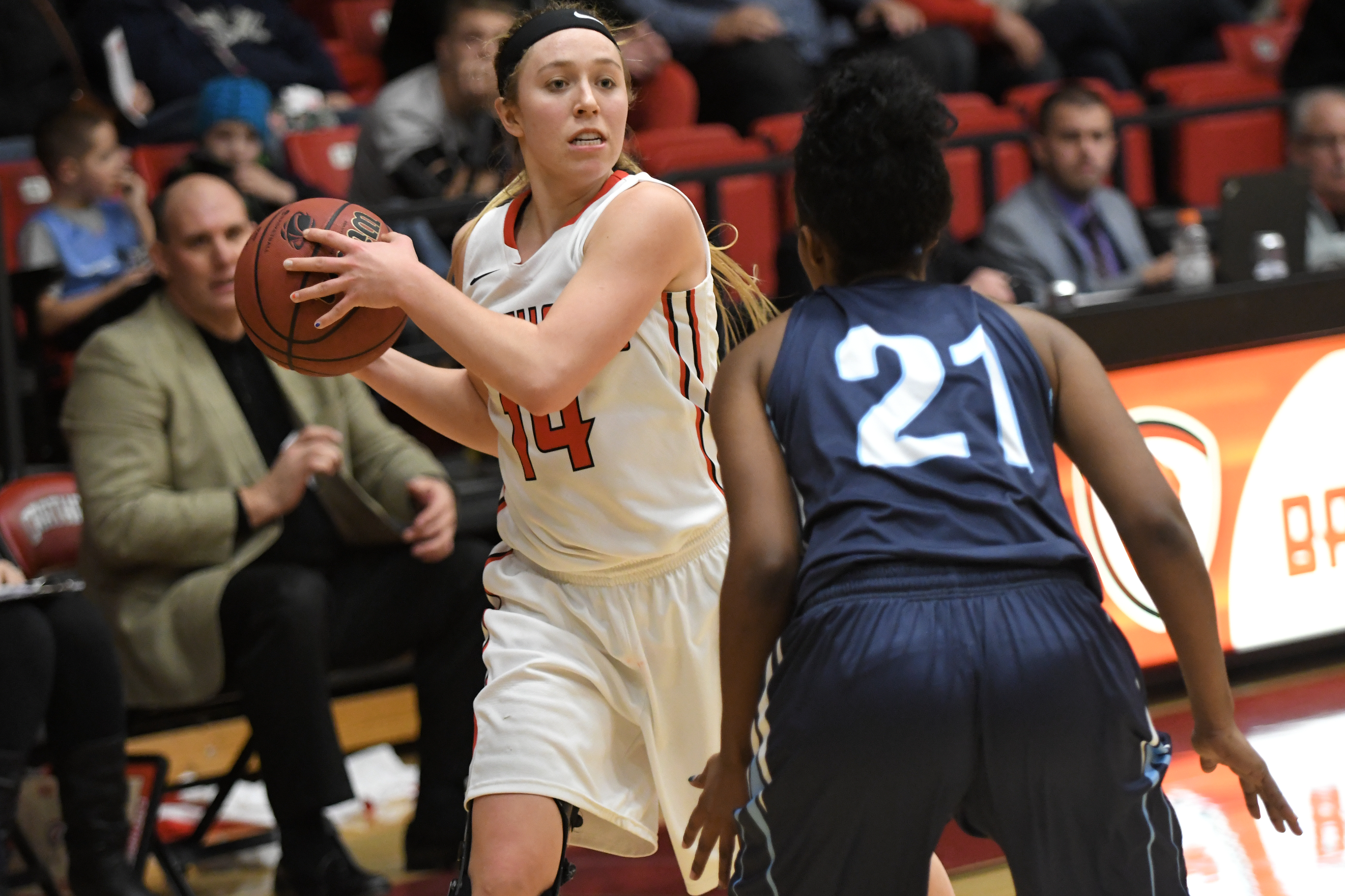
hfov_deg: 11.0
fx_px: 7005
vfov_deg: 7.3
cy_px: 448
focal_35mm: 188
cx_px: 672
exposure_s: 1/640
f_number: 2.8
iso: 4000
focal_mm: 125
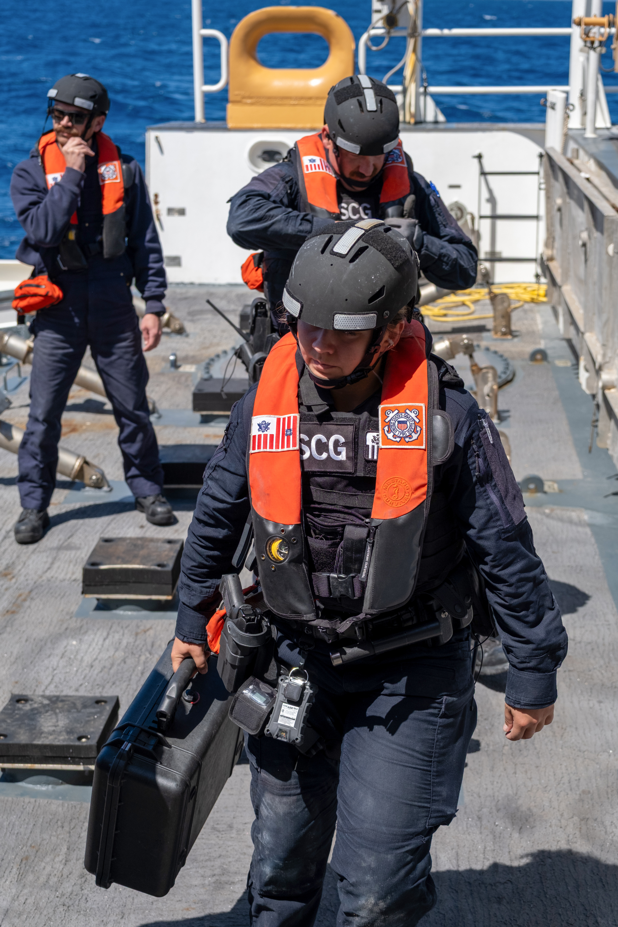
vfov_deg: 36.9
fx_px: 1390
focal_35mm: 54
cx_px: 309
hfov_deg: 25.1
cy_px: 464
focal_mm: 35.8
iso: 320
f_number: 4
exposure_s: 1/1800
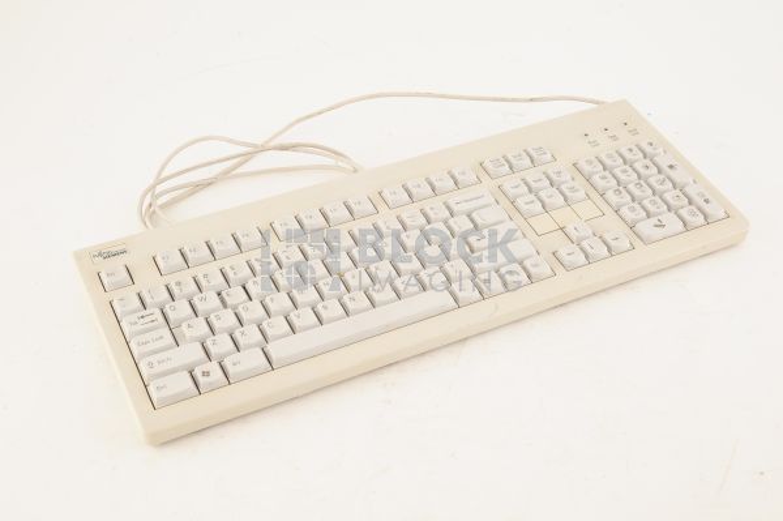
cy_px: 260
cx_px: 392
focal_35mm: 50
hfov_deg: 39.6
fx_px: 1087
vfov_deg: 26.9
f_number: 13
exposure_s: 1/125
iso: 1600
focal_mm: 50
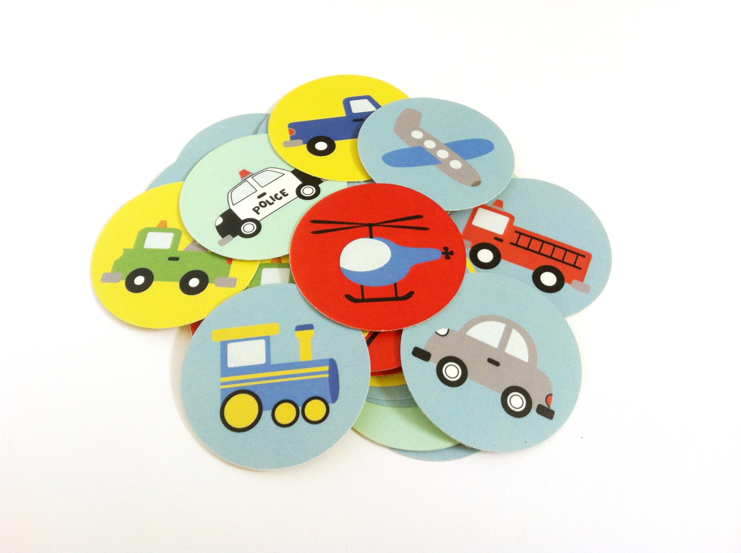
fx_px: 748
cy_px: 276
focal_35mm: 35
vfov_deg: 40.6
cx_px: 370
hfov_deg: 52.7
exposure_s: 1/30
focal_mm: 3.85
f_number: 2.8
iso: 100
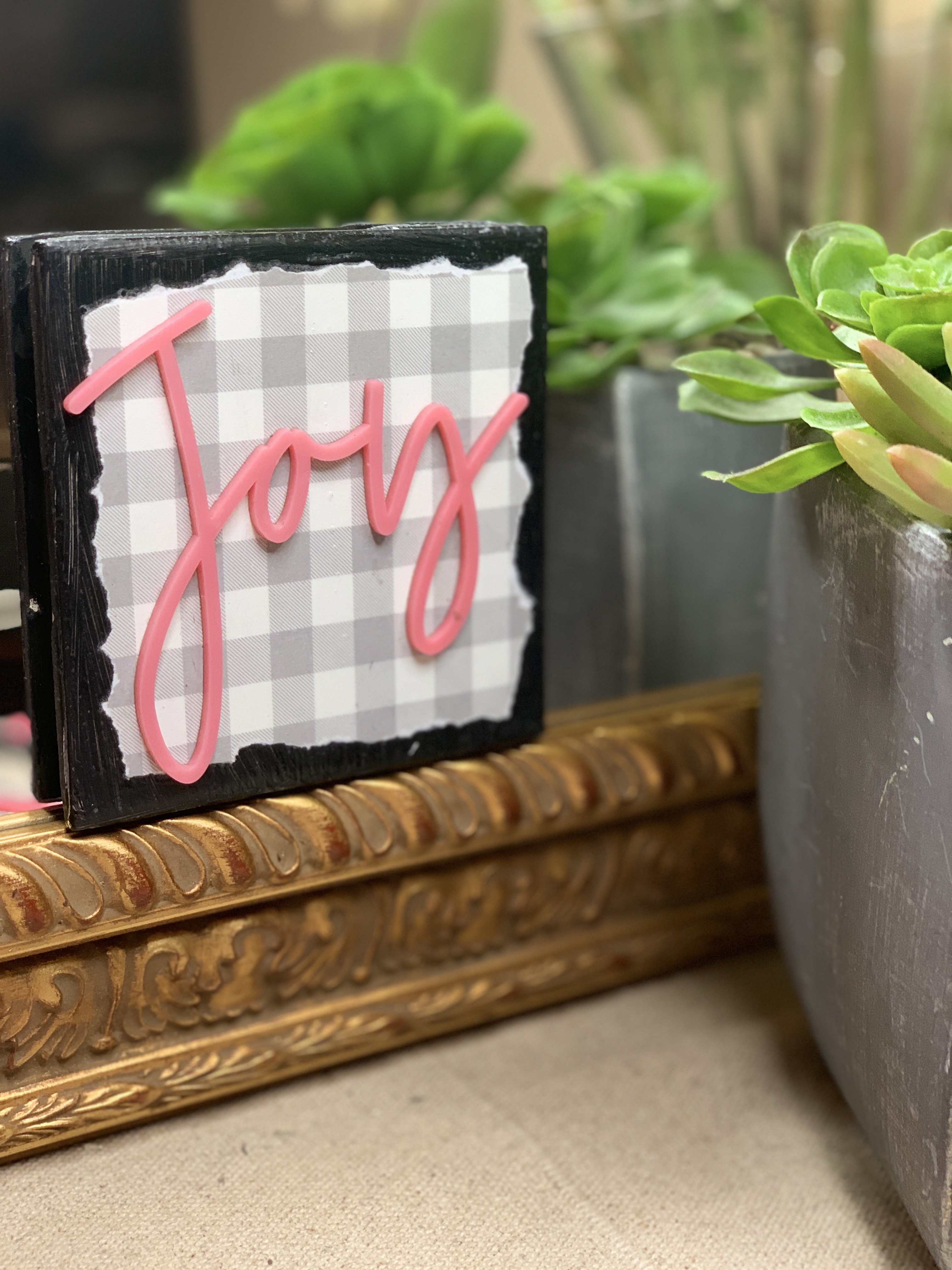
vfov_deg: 36.8
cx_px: 476
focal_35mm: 52
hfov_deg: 28.0
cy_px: 635
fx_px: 1907
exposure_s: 1/59
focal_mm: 6
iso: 125
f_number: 2.4
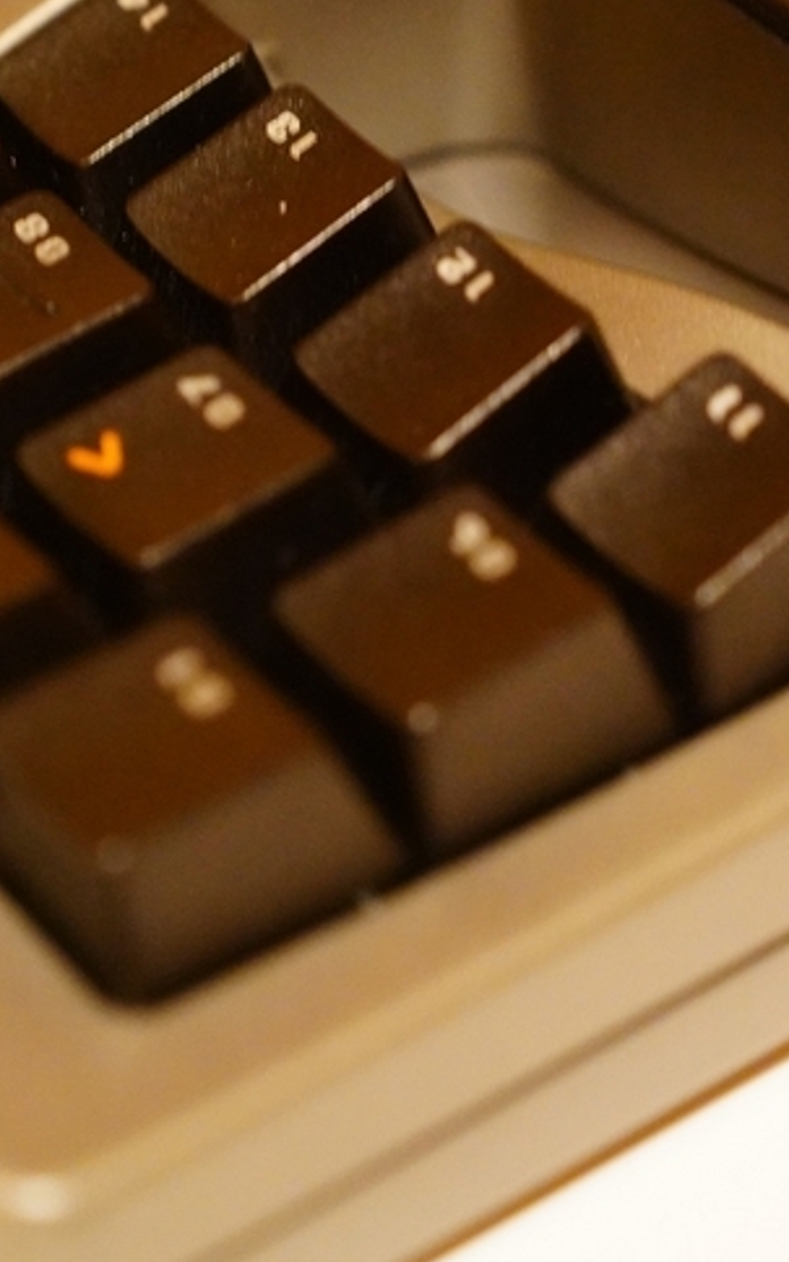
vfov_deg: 20.5
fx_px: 3476
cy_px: 379
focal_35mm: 101
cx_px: 503
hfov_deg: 12.9
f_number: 4
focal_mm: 40
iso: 6400
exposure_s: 1/8
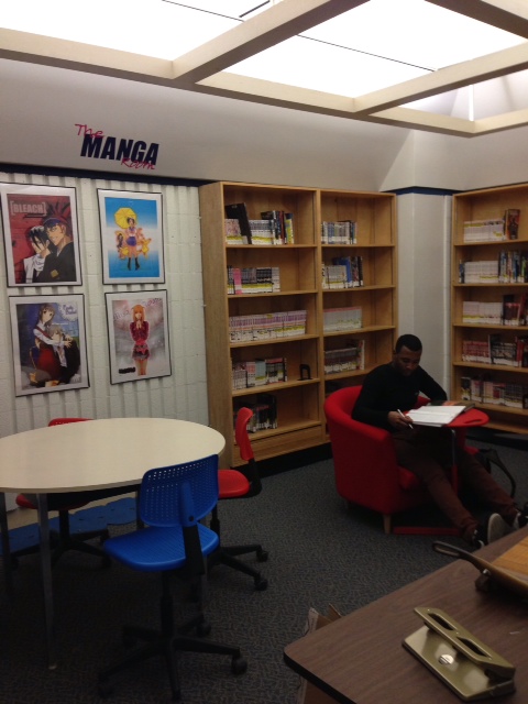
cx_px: 264
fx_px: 671
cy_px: 352
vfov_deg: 55.4
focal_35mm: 33
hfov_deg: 42.9
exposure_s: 1/20
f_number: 2.4
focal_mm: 4.13
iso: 160
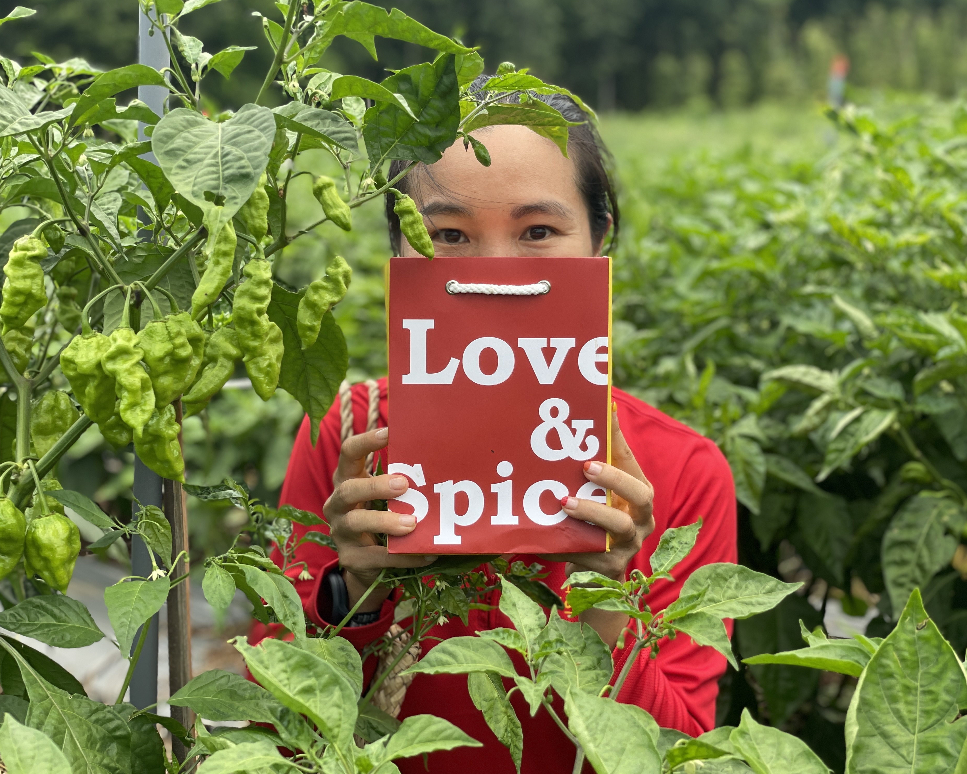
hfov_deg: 34.1
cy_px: 388
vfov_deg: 27.6
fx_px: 1574
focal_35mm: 55
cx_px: 500
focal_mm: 6
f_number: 2
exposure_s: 1/133
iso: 25
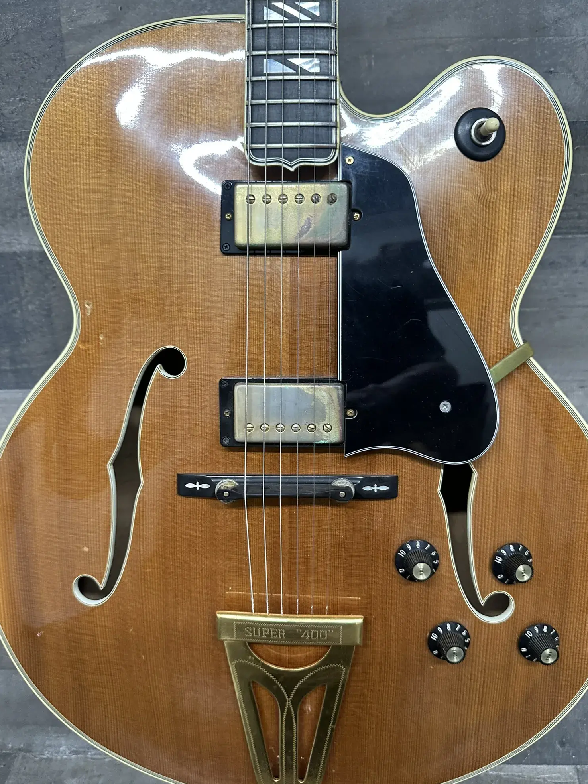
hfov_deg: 54.9
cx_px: 299
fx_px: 566
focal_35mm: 25
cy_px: 382
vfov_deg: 69.4
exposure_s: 1/60
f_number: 1.78
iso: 250
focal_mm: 6.86
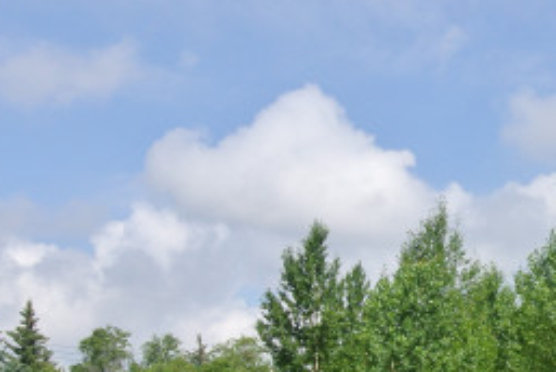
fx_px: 1299
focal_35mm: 84
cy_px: 473
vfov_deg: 15.6
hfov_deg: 23.1
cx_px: 573
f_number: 4.5
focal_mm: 10
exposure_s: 1/640
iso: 100
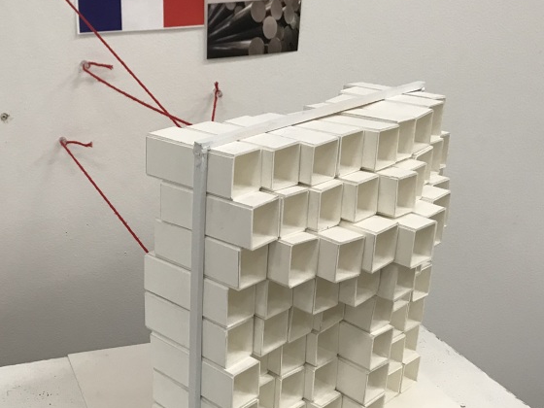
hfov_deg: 37.2
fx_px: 786
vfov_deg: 29.1
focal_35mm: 50
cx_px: 128
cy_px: 179
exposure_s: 1/24
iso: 40
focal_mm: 3.99
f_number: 1.8
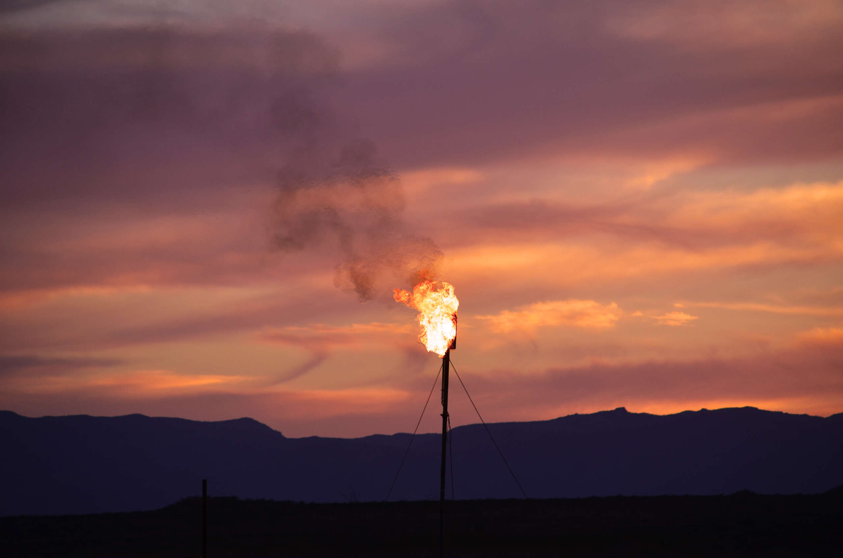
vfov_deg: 4.7
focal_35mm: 292
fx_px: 6836
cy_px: 279
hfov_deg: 7.1
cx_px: 422
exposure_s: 1/500
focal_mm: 195
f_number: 5.6
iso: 320
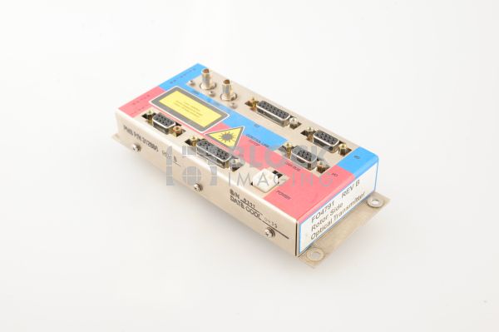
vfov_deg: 26.9
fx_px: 692
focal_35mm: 50
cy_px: 166
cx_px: 250
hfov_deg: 39.6
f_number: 11
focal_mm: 50
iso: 1600
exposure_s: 1/125
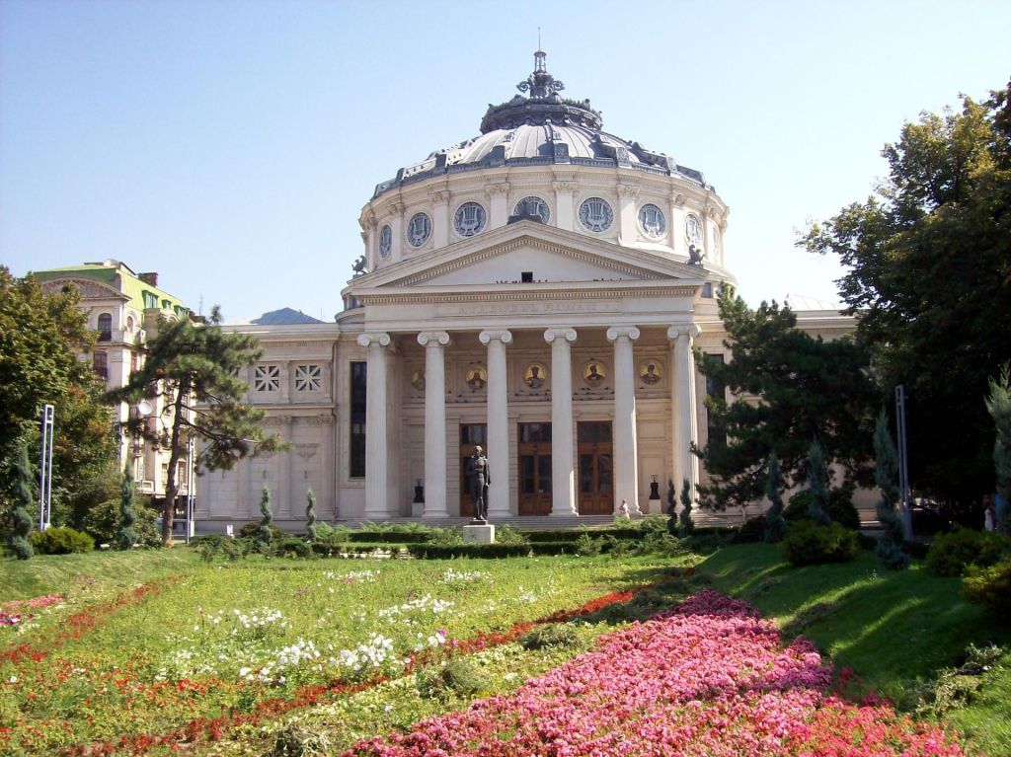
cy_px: 378
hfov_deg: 51.4
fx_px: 1051
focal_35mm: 36
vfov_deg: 39.6
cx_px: 506
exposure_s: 1/360
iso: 80
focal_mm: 6
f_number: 4.8
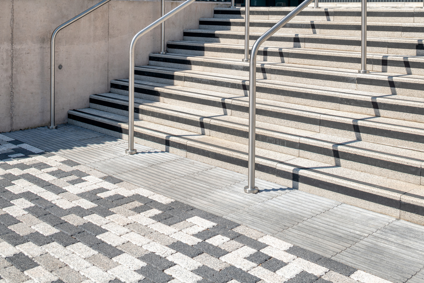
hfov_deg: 43.6
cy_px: 142
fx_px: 530
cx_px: 212
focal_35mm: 45
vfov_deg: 29.9
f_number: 11
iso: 64
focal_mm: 45
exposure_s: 1/20
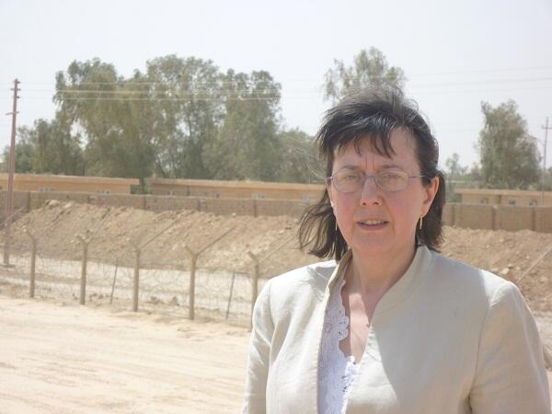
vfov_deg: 12.0
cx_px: 276
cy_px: 207
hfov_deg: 15.9
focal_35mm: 124
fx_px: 1977
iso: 80
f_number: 5.9
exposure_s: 1/320
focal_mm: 22
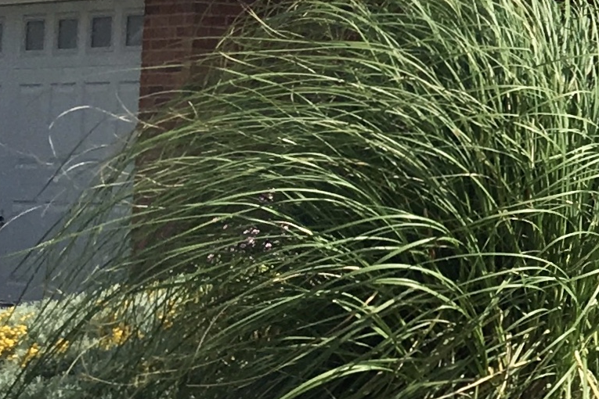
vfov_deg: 8.7
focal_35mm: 157
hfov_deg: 11.0
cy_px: -44
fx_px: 2612
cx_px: 1451
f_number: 2.2
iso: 25
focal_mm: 4.15
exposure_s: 1/999
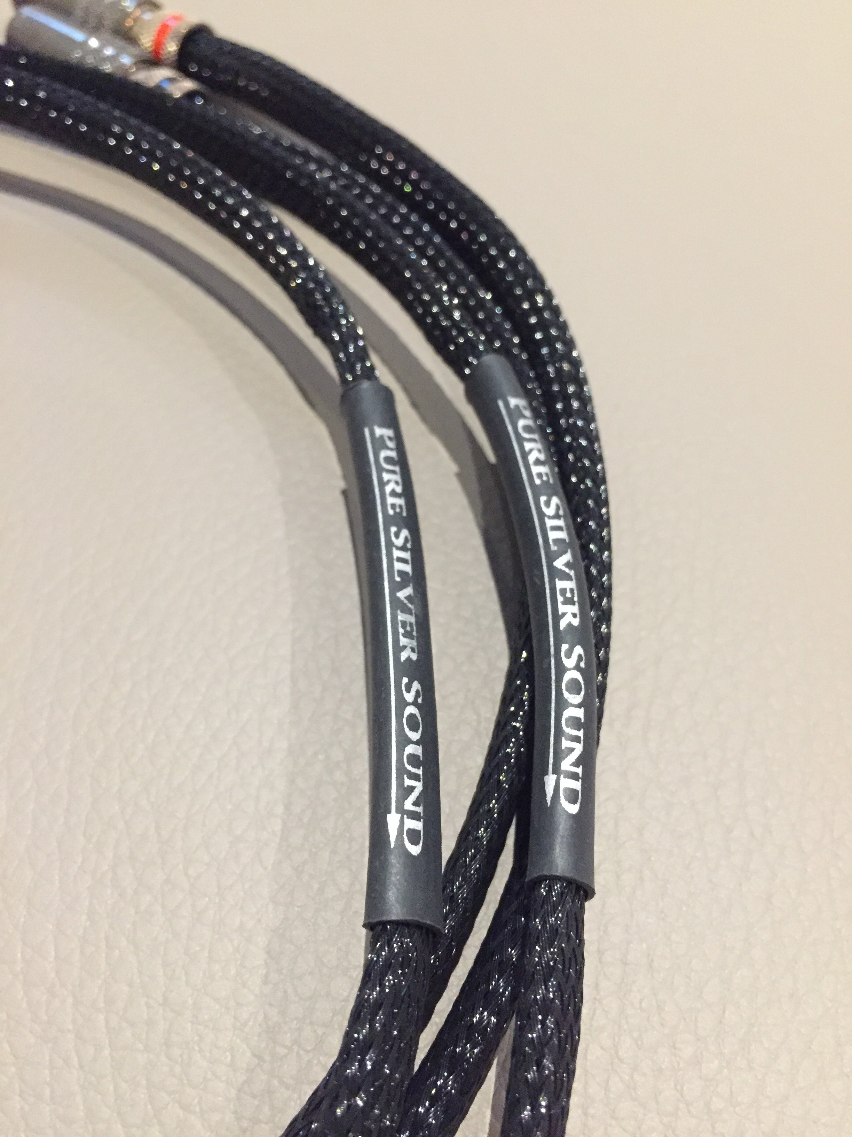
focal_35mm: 29
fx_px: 952
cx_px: 426
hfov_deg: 48.2
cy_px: 568
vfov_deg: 61.7
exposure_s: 1/17
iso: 400
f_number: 2.2
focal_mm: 4.15
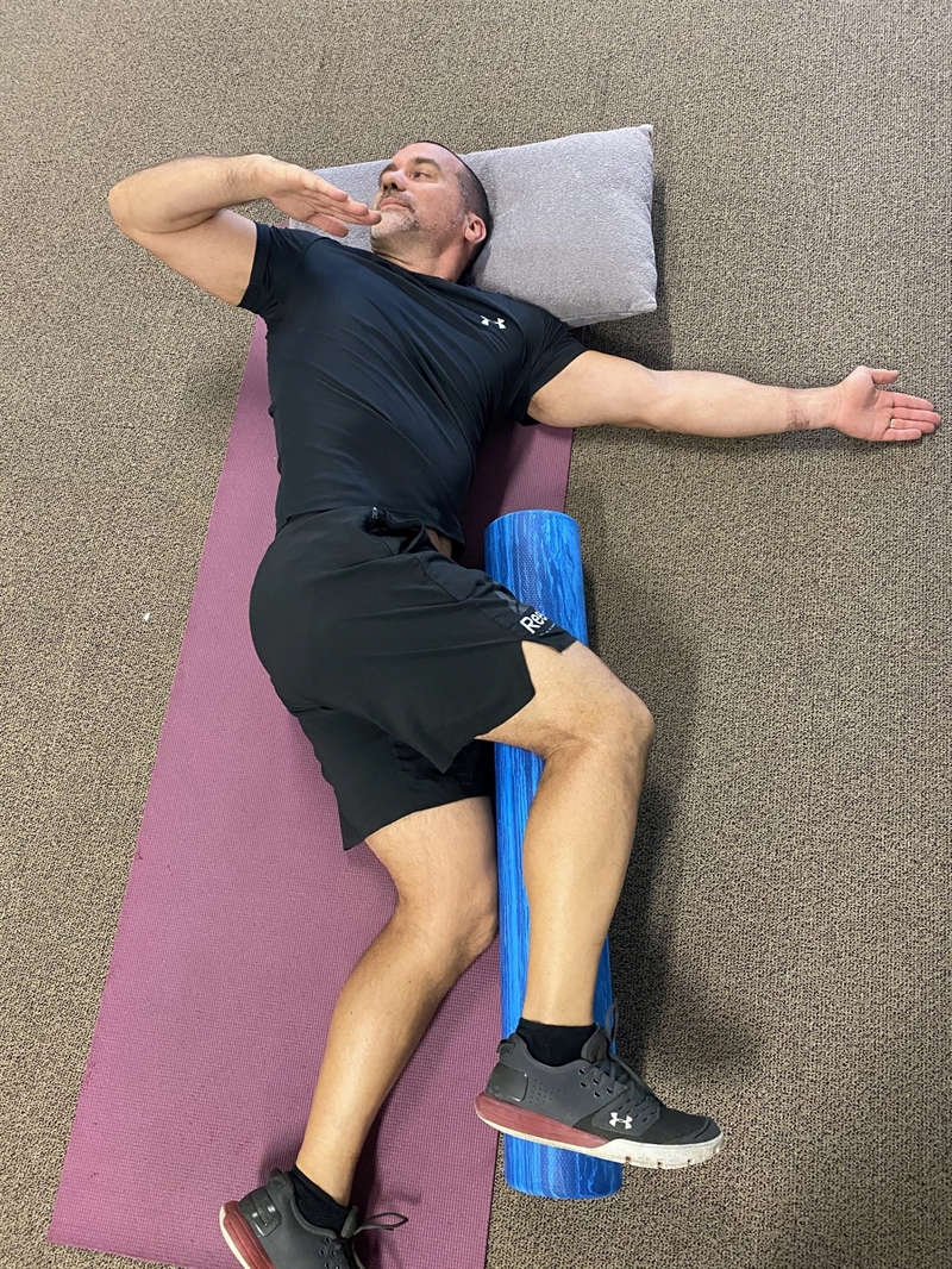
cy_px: 634
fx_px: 953
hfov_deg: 53.1
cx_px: 476
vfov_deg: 67.3
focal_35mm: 26
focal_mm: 4.25
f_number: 1.8
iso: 500
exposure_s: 1/50
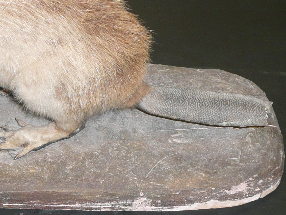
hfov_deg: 23.1
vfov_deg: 17.6
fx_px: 686
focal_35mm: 83
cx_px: 39
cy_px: 177
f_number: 3.5
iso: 100
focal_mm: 5.2
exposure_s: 1/30
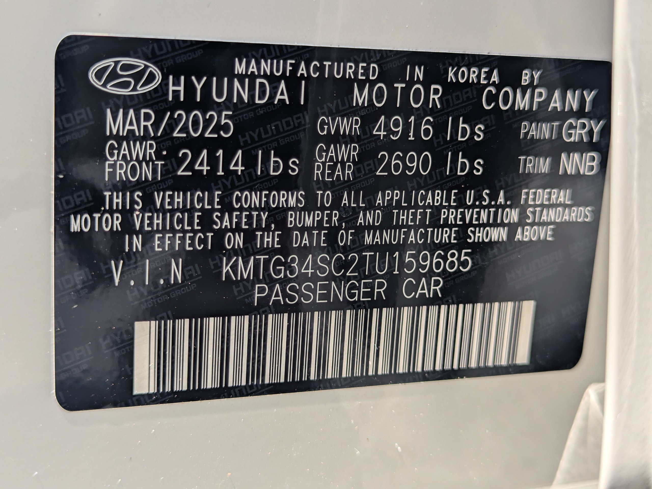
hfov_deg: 39.7
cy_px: 244
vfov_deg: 30.3
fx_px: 904
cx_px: 326
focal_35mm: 48
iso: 44
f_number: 1.85
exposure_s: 1/623
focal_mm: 6.81
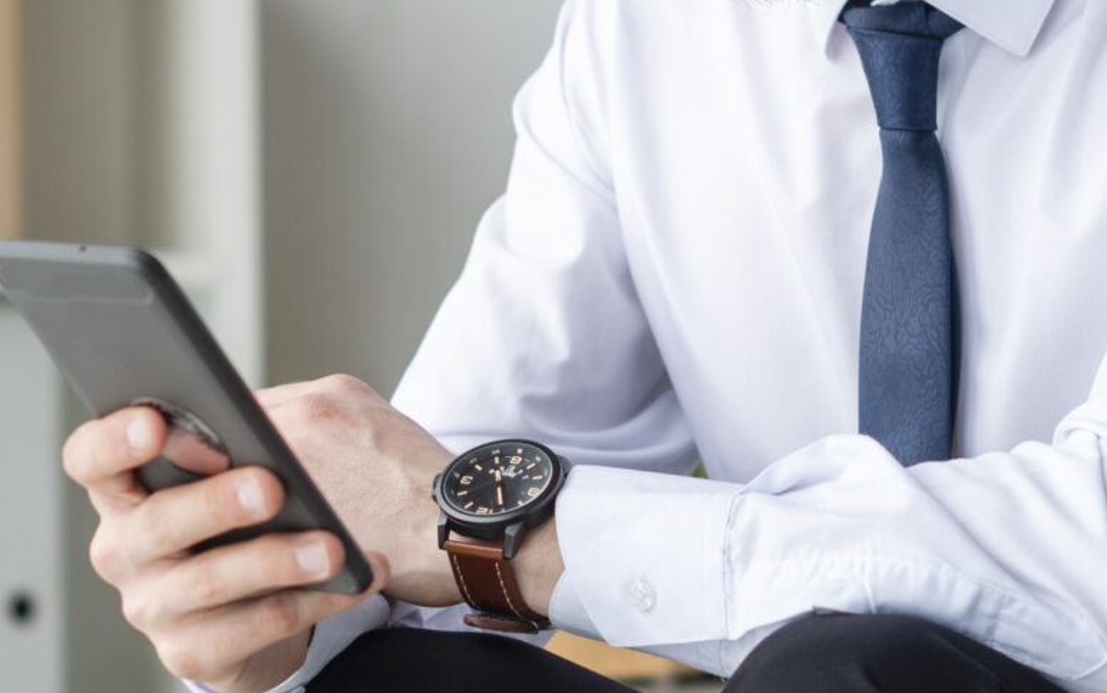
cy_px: 361
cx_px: 629
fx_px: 5100
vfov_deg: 7.8
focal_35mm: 169
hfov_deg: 12.4
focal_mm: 50
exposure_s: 1/160
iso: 320
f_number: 2.8
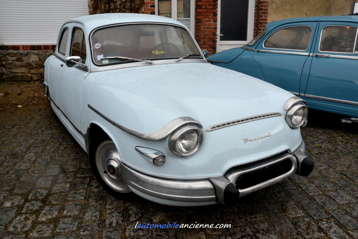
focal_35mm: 32
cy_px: 120
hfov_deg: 59.5
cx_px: 179
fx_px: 313
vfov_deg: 41.7
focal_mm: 21
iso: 400
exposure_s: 1/100
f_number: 8
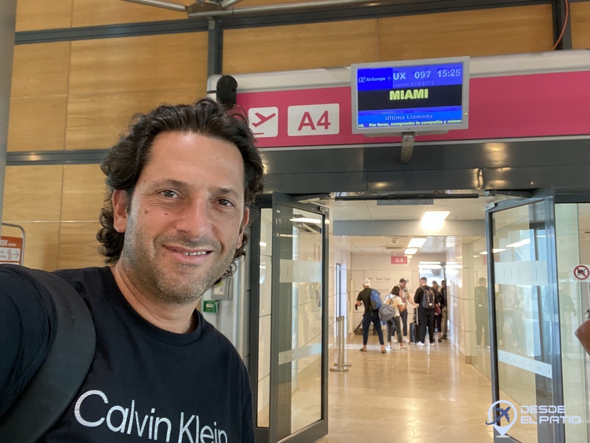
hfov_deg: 60.0
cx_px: 295
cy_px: 222
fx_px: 511
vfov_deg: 46.8
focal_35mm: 30
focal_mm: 2.71
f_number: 2.2
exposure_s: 1/33
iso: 320
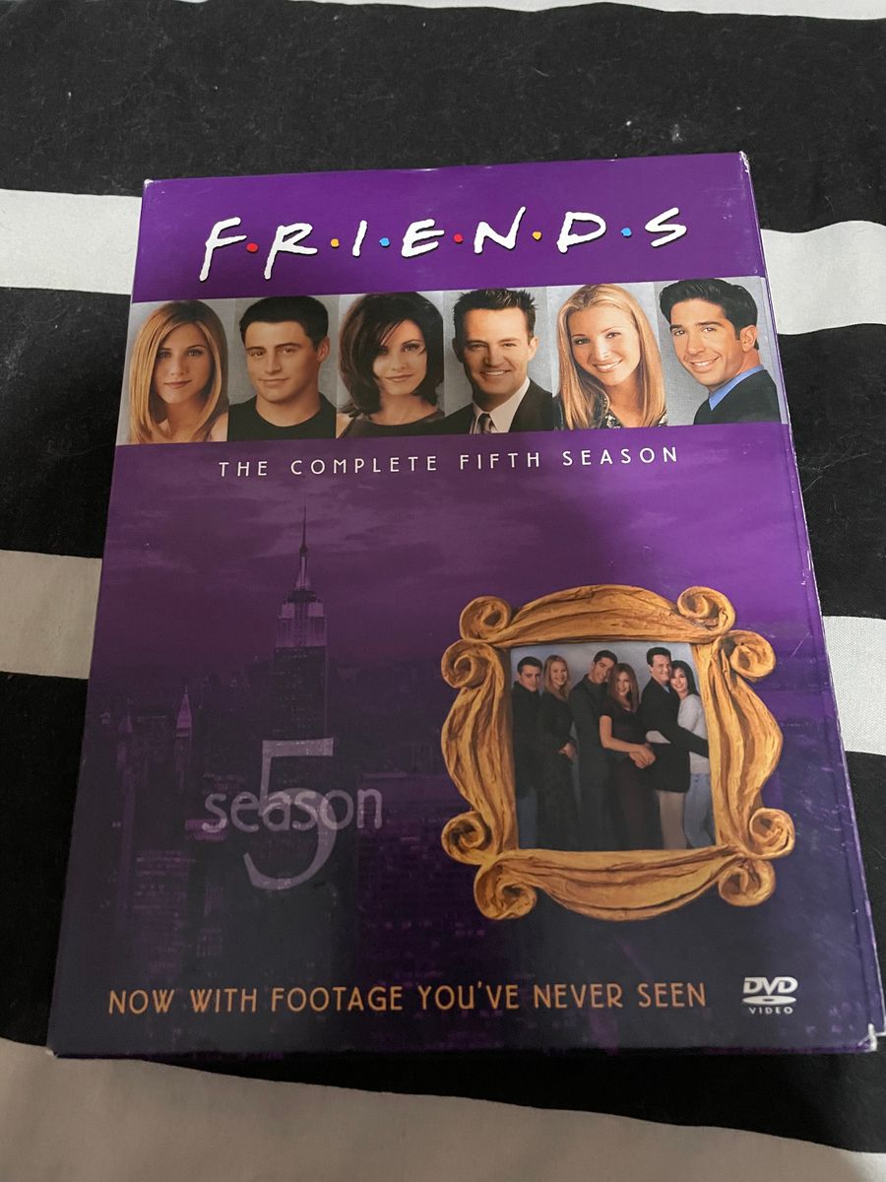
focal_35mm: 26
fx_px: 887
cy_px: 591
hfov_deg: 53.1
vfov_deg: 67.3
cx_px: 443
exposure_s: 1/30
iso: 640
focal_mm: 4.2
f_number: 1.6
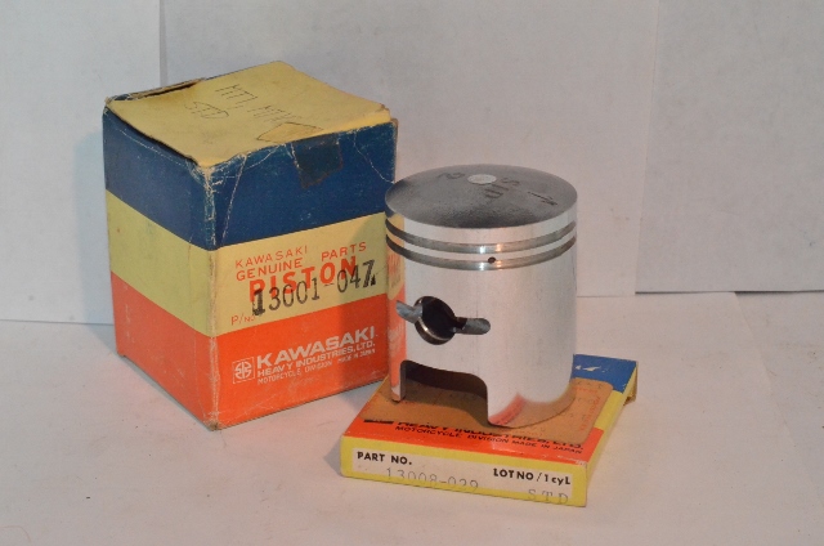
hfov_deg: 27.0
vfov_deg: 18.1
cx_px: 412
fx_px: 1713
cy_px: 273
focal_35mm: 75
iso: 6400
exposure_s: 1/80
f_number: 14
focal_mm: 50
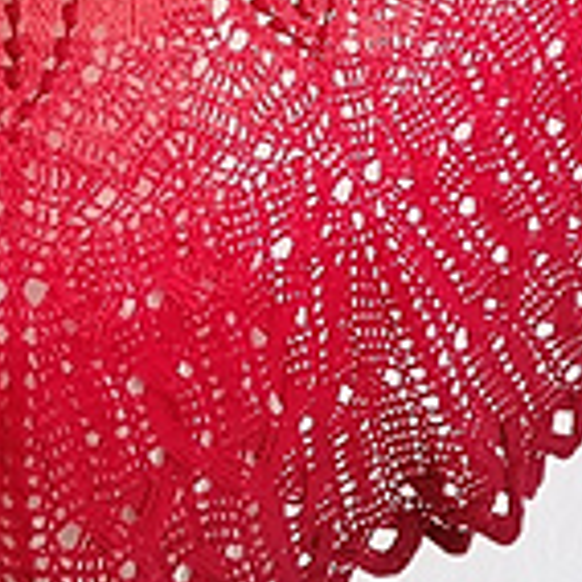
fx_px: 1598
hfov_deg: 20.6
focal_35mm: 84
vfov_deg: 20.3
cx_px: 295
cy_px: 72
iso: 500
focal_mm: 4.75
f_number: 1.8
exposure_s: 1/20
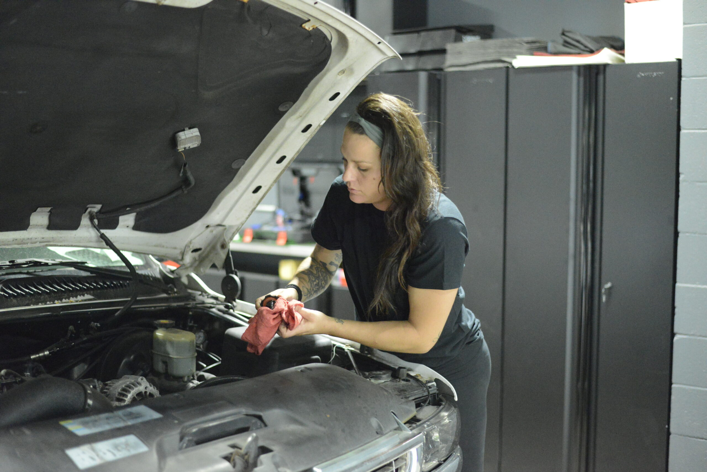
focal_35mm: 50
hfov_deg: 39.6
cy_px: 236
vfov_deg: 27.0
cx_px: 354
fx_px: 982
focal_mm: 50
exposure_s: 1/3200
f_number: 1.8
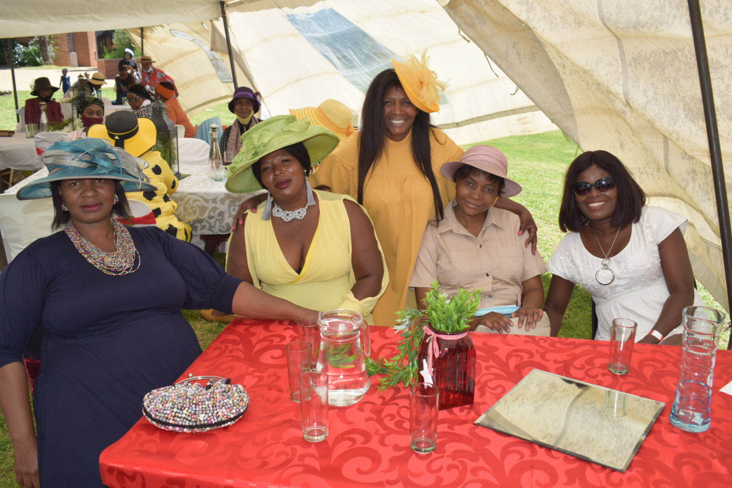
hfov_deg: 57.2
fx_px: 671
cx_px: 366
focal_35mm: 33
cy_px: 244
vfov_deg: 40.0
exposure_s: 1/160
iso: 100
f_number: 6.3
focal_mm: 22
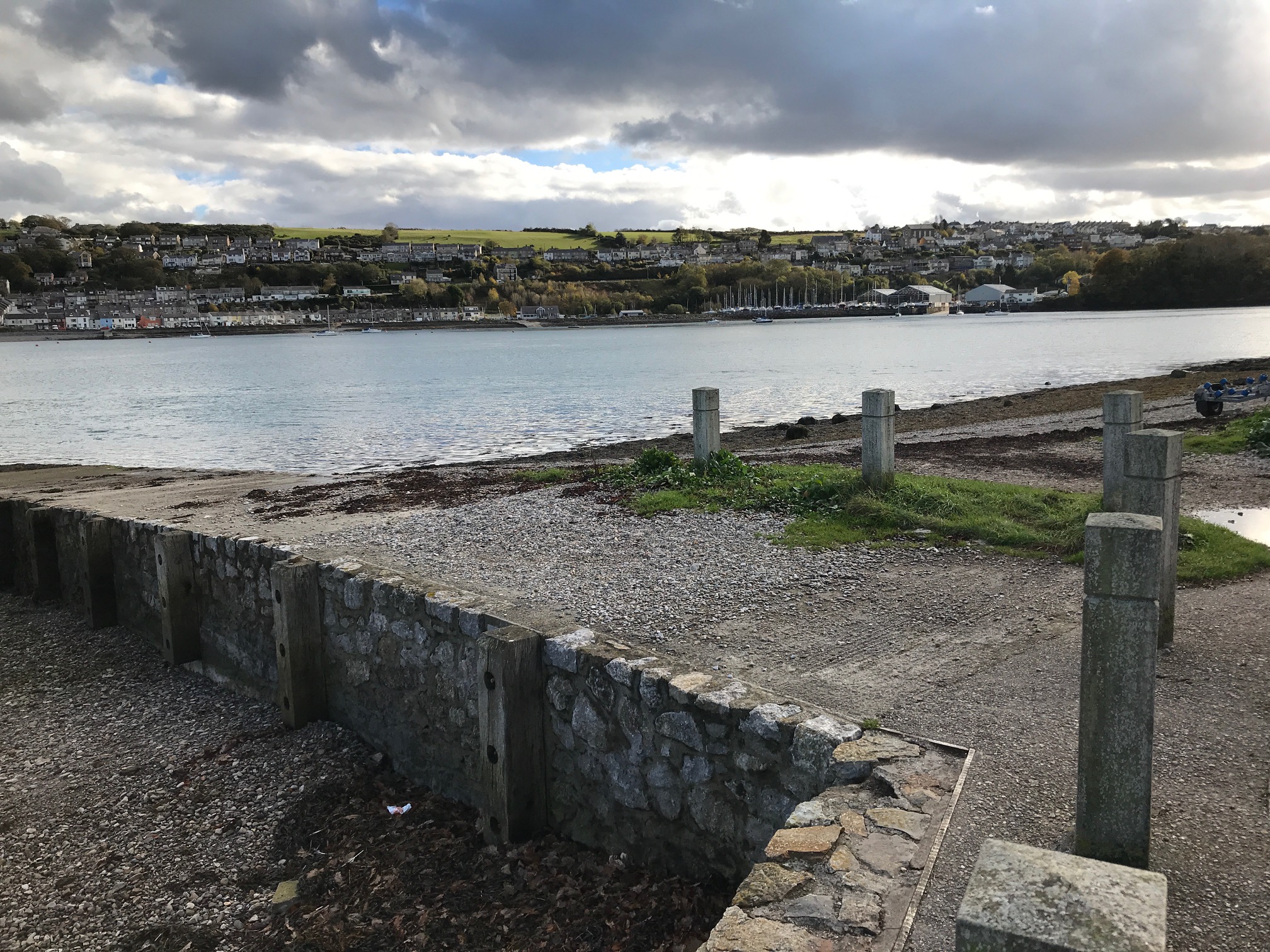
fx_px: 1027
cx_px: 635
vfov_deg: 49.7
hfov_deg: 63.4
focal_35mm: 28
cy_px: 476
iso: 20
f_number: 1.8
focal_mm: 3.99
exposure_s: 1/1623
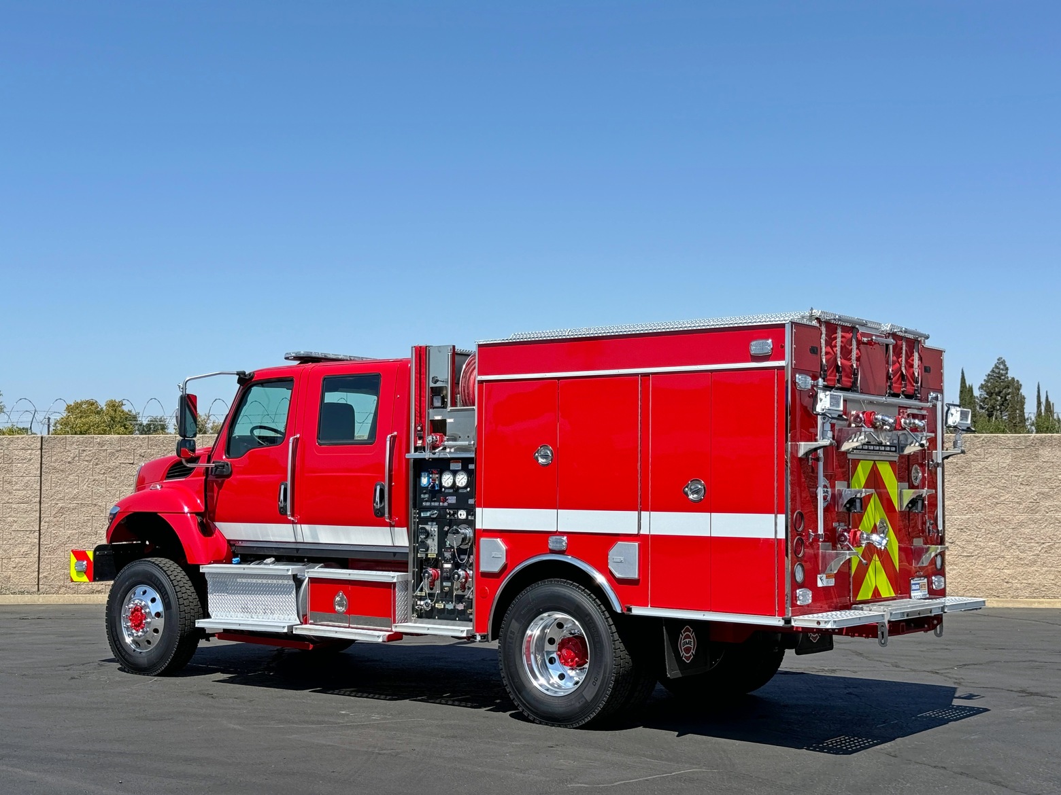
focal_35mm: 48
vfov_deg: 30.3
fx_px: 1471
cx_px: 530
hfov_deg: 39.7
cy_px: 398
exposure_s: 1/3096
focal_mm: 6.76
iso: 100
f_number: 1.78
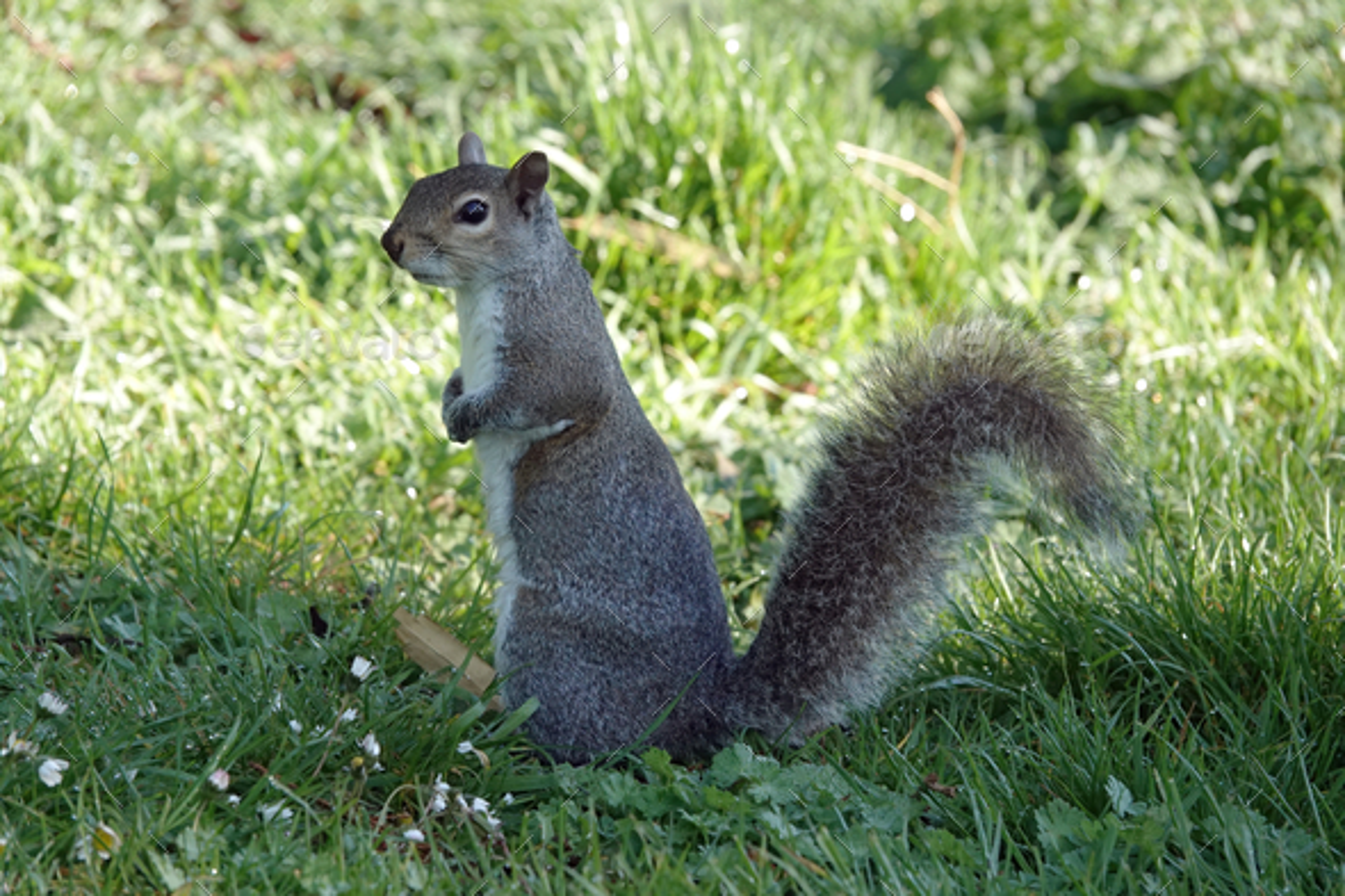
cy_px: 448
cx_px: 672
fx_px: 11205
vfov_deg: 4.6
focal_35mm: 300
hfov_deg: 6.9
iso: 800
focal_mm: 110.1
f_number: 4
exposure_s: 1/800
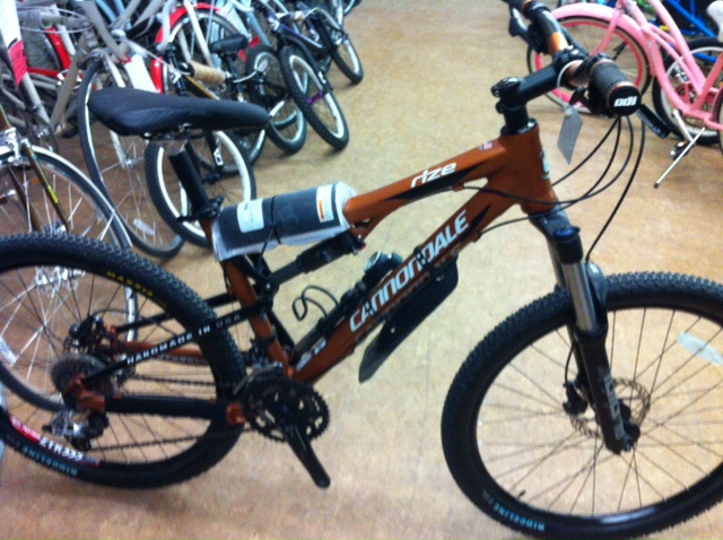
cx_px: 362
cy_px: 270
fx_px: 730
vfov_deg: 40.6
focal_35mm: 35
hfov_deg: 52.7
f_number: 2.8
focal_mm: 3.85
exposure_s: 1/15
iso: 200
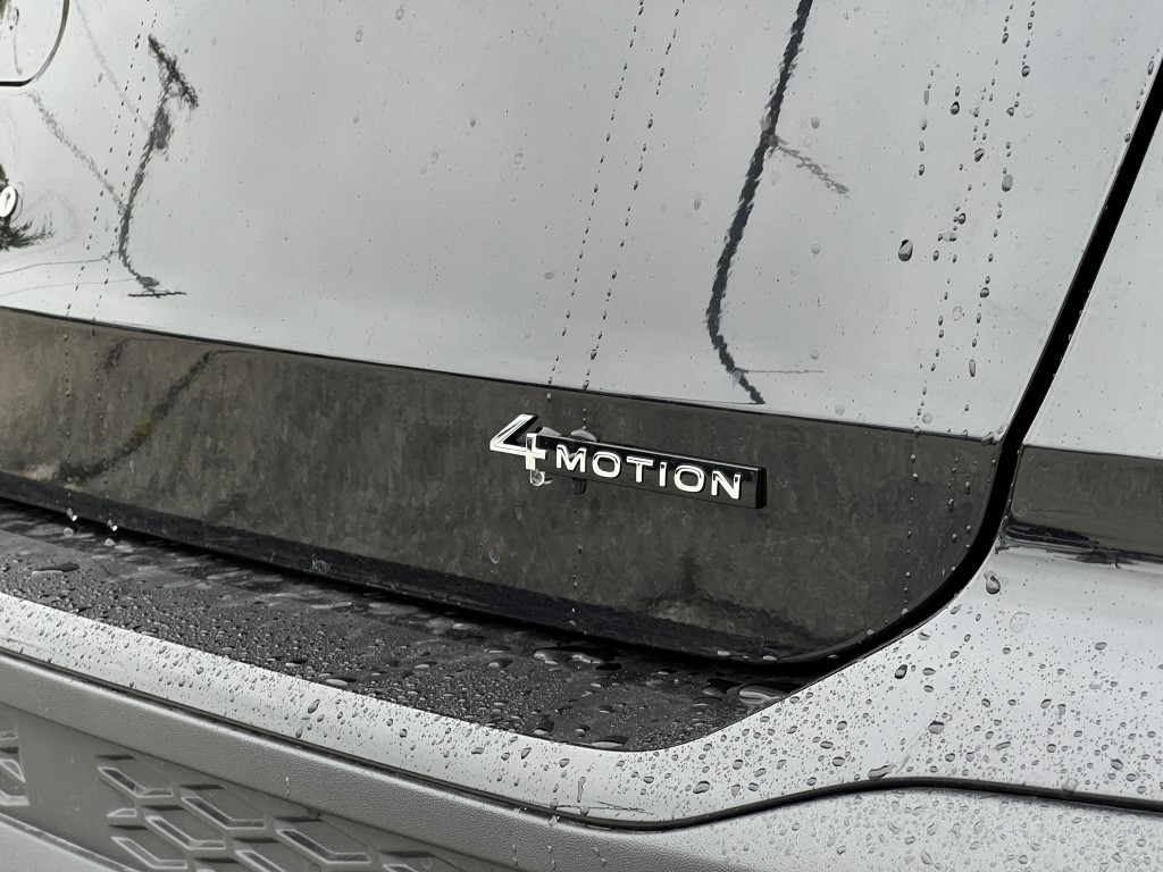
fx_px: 2587
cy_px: 436
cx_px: 582
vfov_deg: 19.1
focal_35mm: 77
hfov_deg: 25.3
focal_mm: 9
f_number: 2.8
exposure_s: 1/99
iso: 100
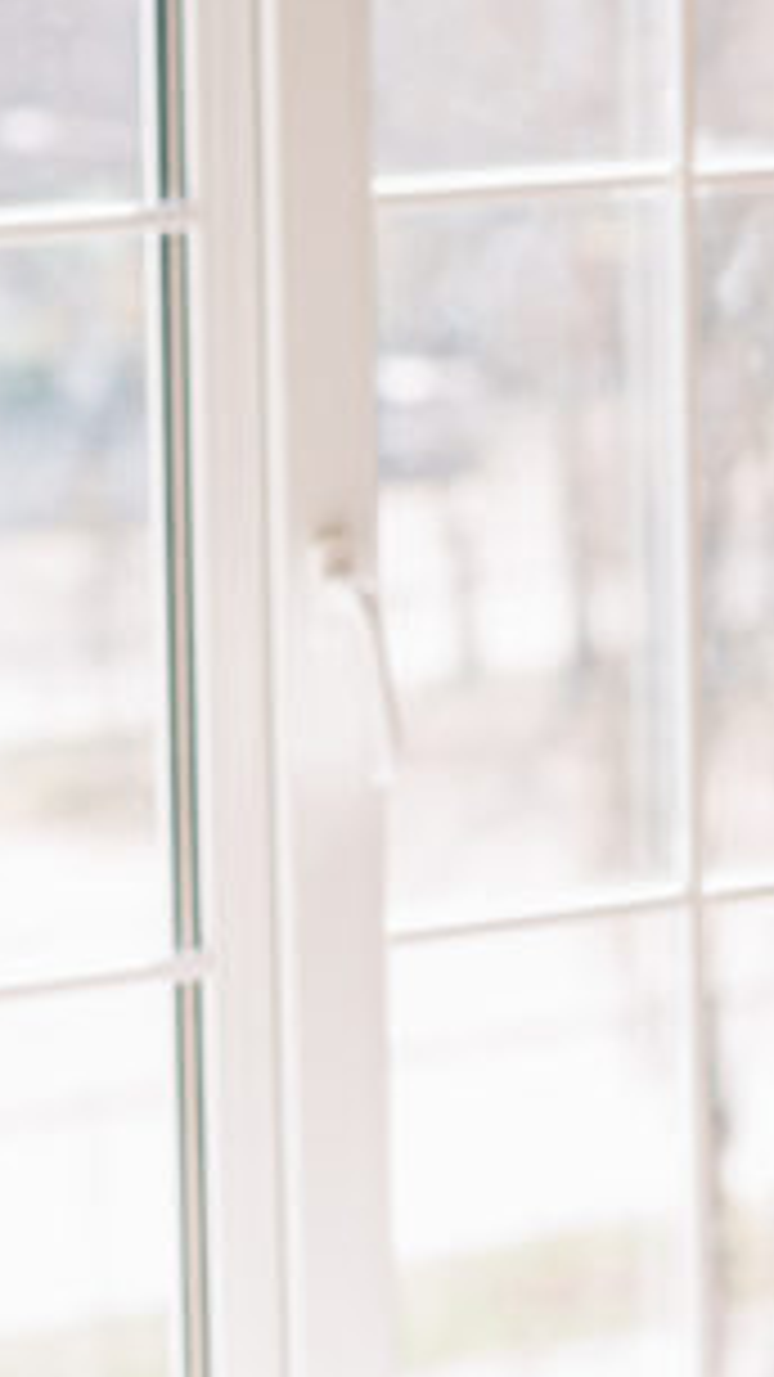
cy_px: 1015
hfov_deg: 5.5
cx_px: 1636
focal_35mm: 214
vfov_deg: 10.1
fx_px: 7812
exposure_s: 1/160
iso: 250
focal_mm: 85
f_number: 4
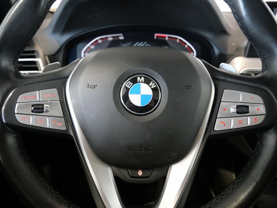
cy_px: 104
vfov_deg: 53.1
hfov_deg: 67.3
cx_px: 138
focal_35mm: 26
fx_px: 208
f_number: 3.5
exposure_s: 1/25
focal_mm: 13
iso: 3200
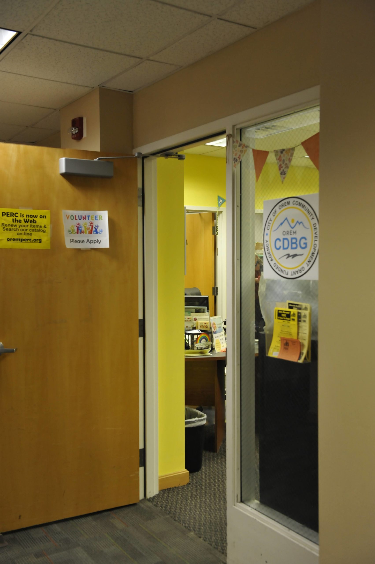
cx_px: 188
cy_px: 282
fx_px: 595
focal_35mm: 38
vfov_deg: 50.7
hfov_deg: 35.0
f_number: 4.8
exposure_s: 1/90
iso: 2200
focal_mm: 38
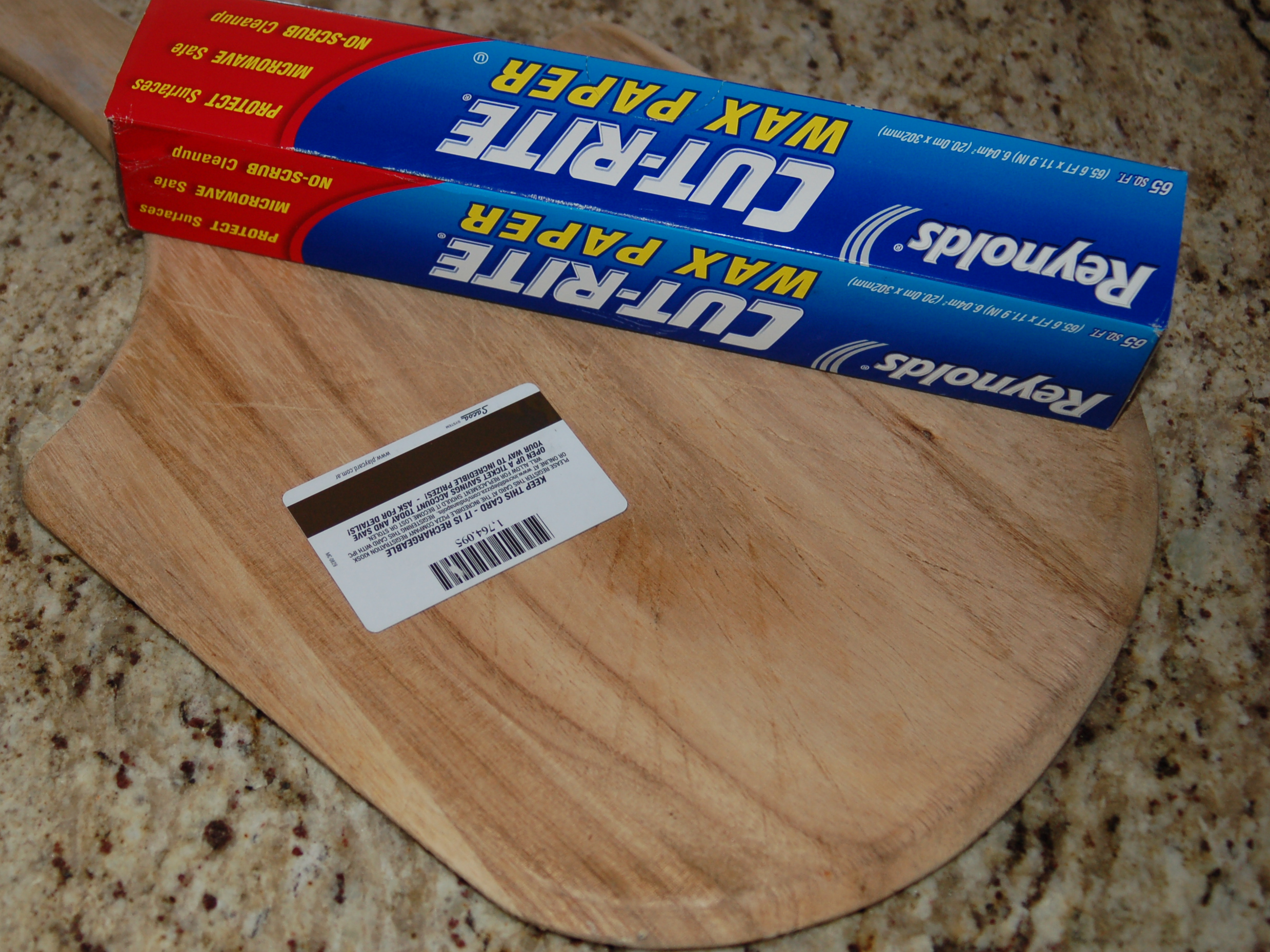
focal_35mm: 49
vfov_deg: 29.7
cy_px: 460
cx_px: 501
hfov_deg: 38.7
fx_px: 1798
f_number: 3.3
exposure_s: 1/60
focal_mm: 28
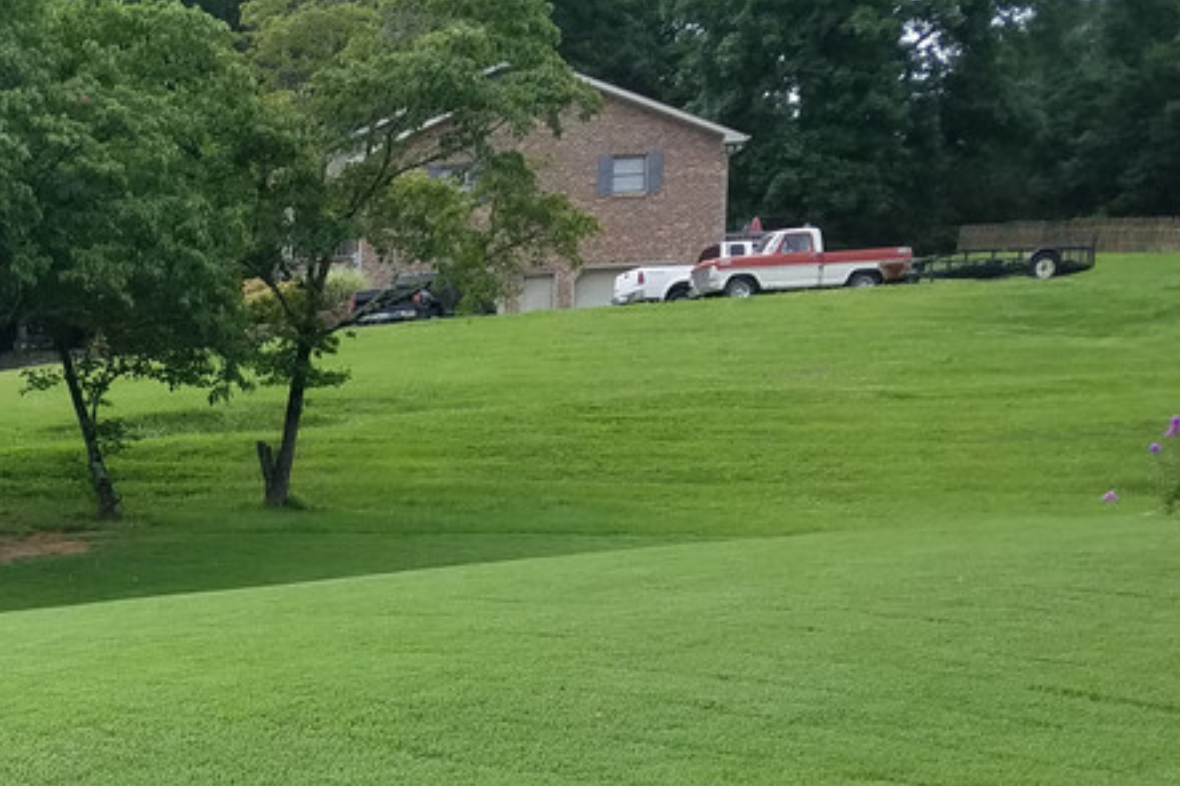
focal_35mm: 65
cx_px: -116
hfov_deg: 28.2
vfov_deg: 19.5
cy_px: 977
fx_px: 2130
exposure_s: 1/642
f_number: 1.7
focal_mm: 4.2
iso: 50
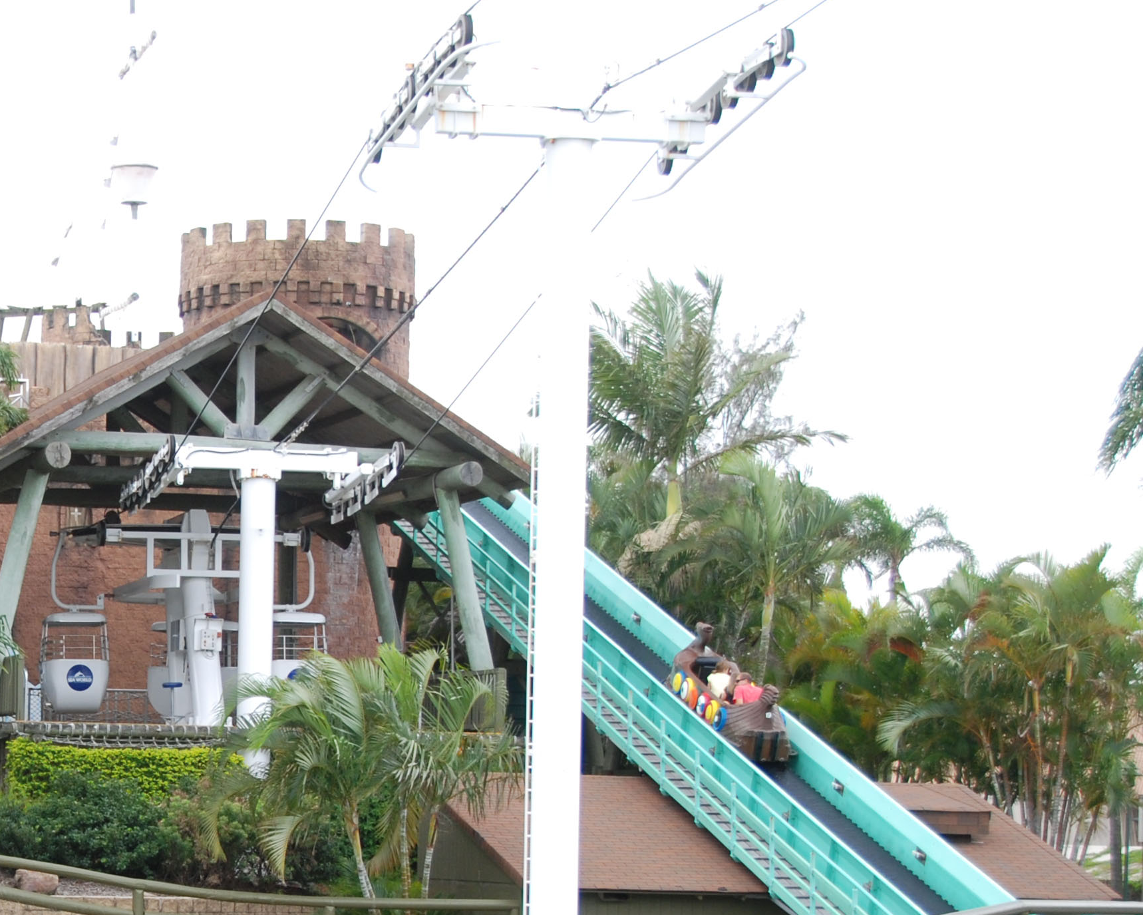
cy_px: 714
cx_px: 31
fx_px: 3654
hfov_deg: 17.4
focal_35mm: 108
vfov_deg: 14.2
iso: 200
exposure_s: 1/100
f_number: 5
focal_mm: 34
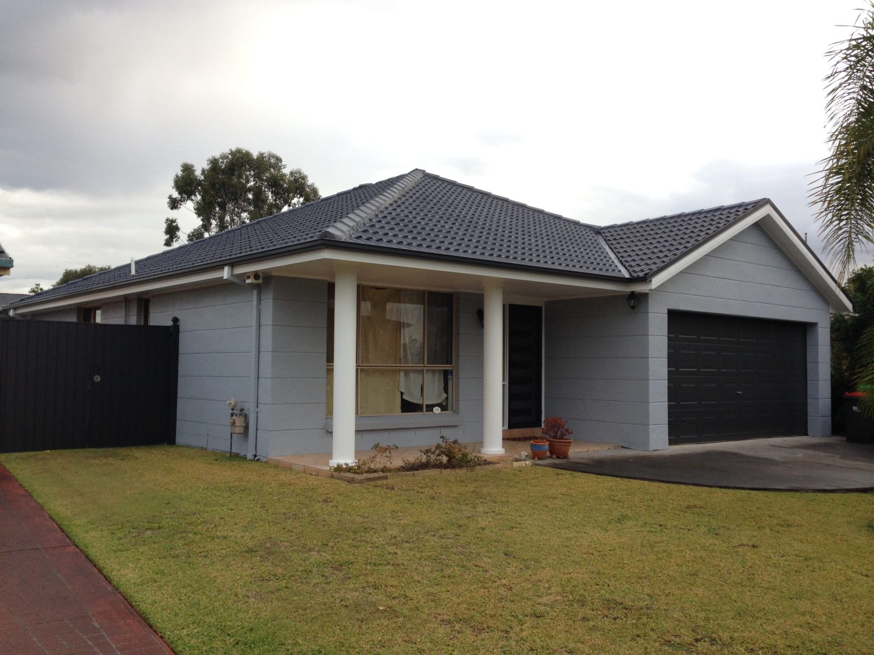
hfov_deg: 55.4
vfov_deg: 42.9
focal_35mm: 33
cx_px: 437
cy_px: 328
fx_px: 833
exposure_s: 1/120
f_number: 2.4
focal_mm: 4.12
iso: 64
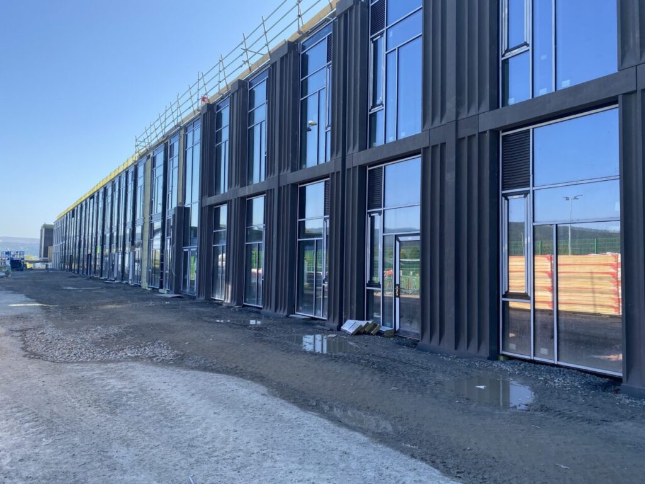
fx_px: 484
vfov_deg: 53.1
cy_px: 242
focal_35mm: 26
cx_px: 322
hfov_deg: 67.3
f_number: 1.8
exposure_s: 1/927
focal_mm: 4.25
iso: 32
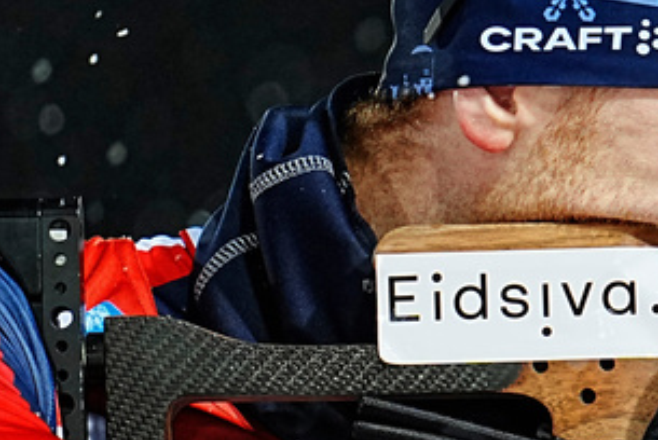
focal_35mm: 2012
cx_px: 1087
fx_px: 36809
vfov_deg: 0.7
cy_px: 372
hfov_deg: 1.0
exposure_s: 1/1000
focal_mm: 400
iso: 1600
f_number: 2.8
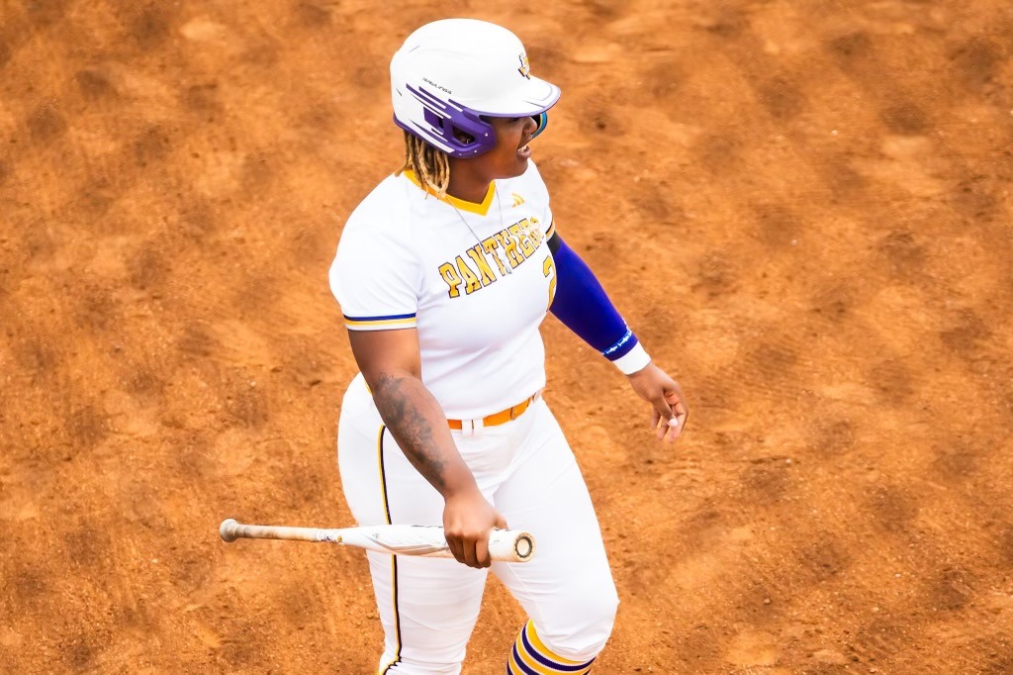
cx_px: 506
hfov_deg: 10.3
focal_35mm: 200
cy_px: 338
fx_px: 5626
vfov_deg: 6.9
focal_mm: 200
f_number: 5.6
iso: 1600
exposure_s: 1/2500
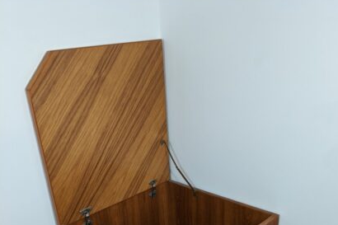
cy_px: 220
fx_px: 357
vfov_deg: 32.5
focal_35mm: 38
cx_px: 169
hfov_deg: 50.7
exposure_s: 1/120
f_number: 1.8
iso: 107
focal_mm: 4.44
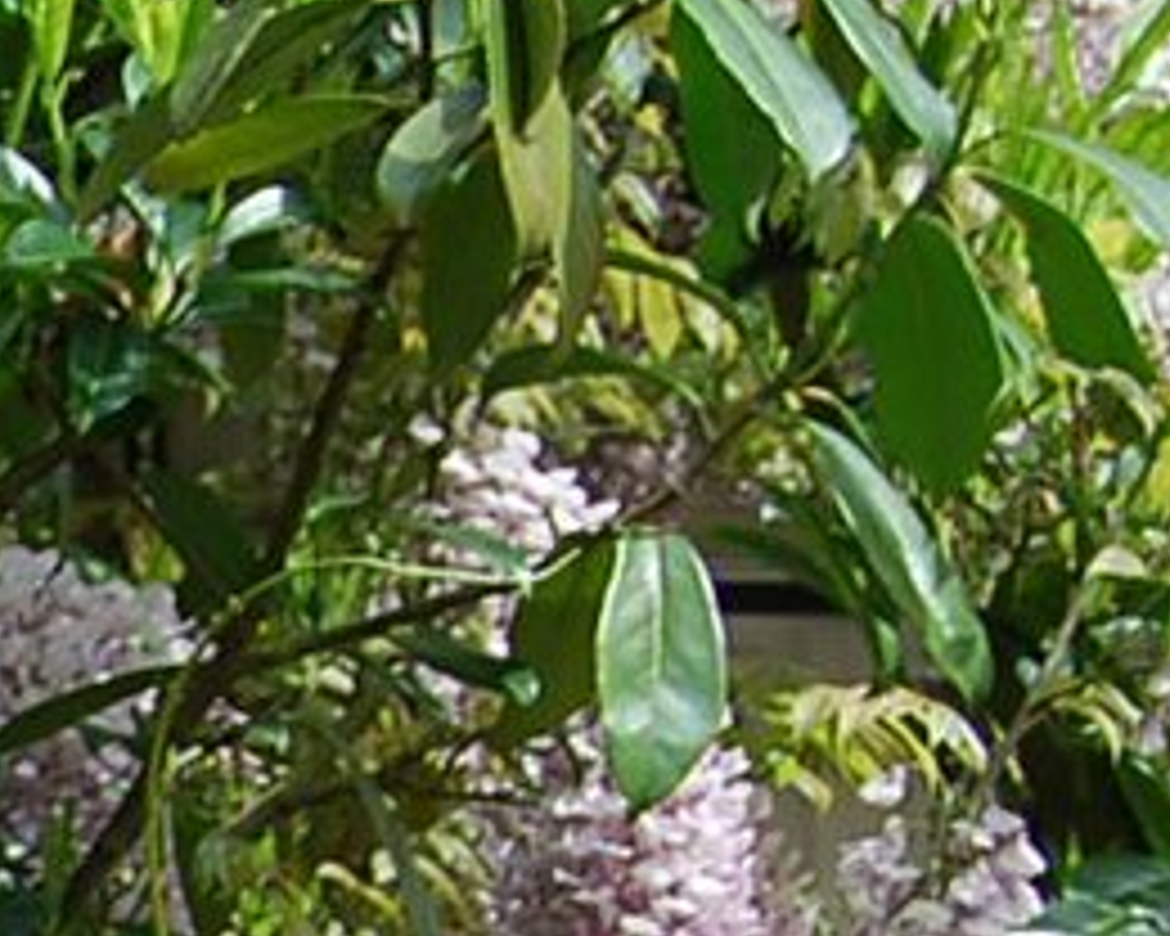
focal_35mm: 227
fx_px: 7860
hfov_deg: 7.6
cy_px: 1714
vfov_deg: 6.6
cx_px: -2108
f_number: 7.1
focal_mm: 26
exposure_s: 1/200
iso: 100
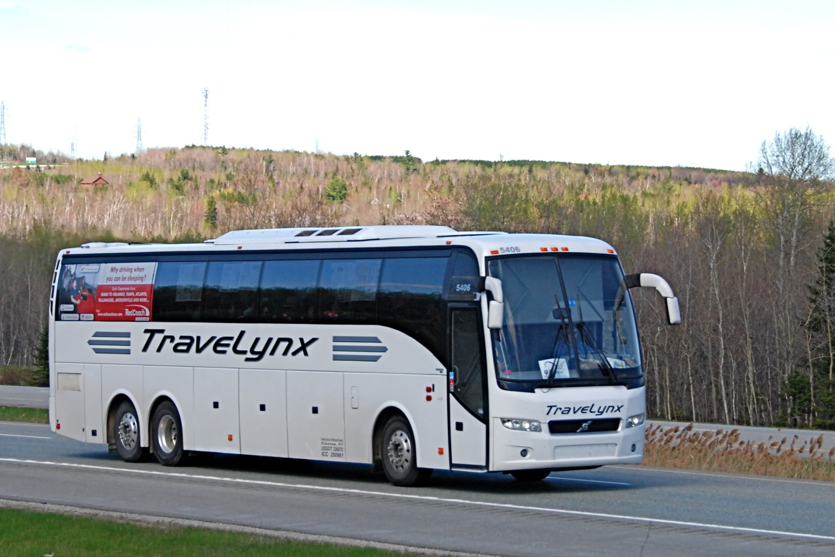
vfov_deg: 16.3
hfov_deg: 24.2
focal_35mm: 84
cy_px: 278
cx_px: 418
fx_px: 1948
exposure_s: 1/800
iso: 400
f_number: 7.1
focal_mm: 56
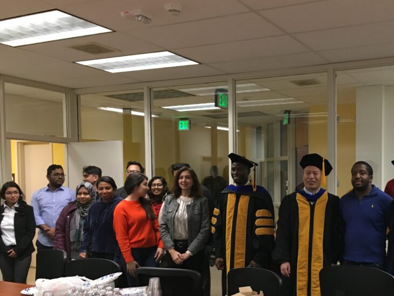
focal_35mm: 42
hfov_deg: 43.6
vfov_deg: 34.0
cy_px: 201
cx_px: 285
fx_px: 478
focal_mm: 4.15
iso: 125
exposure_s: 1/30
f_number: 2.2
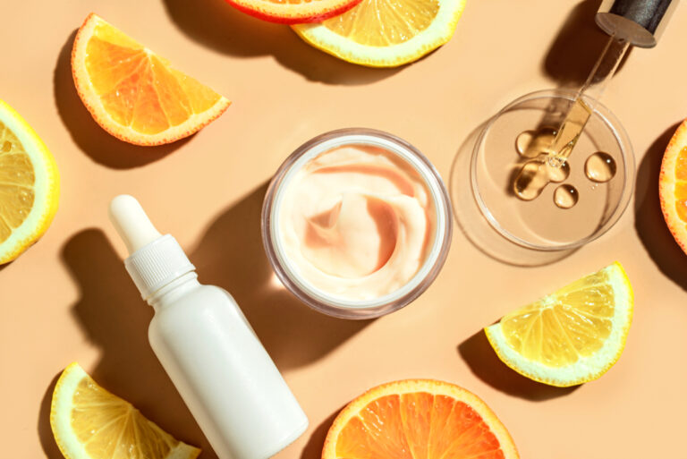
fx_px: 859
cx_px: 344
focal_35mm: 45
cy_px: 230
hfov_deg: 43.6
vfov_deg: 29.9
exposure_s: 1/160
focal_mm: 45
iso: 100
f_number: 9
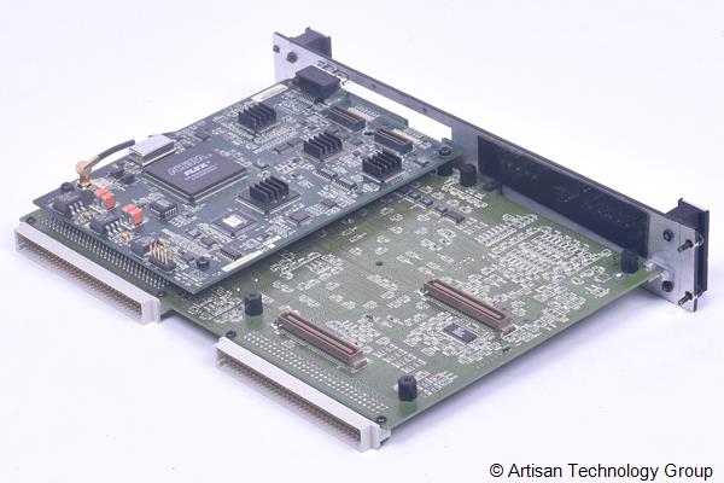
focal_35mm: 72
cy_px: 242
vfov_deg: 18.9
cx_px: 362
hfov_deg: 28.1
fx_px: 1448
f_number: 11
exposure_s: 1/200
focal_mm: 48
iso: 200
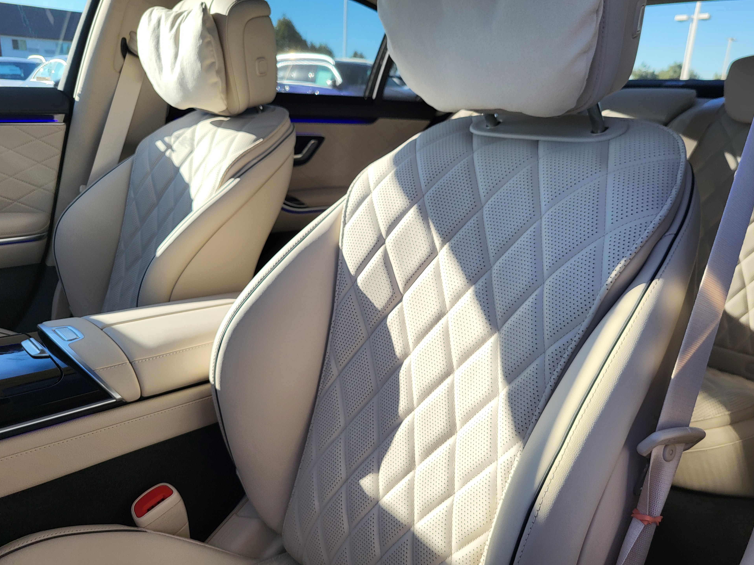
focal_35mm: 27
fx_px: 588
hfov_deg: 65.3
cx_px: 380
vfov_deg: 51.4
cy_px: 276
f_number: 1.8
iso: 40
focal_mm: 5.4
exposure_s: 1/909
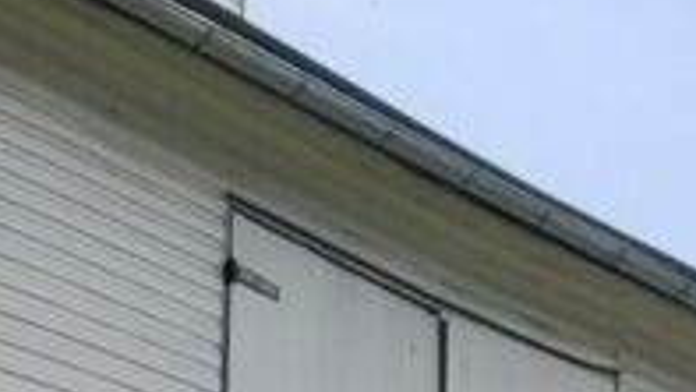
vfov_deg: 5.2
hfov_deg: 9.1
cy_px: 1187
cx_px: -742
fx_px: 4080
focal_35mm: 221
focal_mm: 4.25
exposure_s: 1/2664
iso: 50
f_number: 1.7
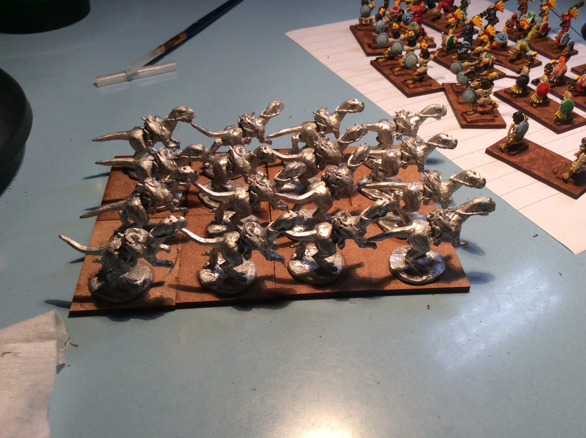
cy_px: 219
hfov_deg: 56.9
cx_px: 293
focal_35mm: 32
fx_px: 541
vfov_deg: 44.1
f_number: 2.4
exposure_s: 1/50
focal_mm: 3.3
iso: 40
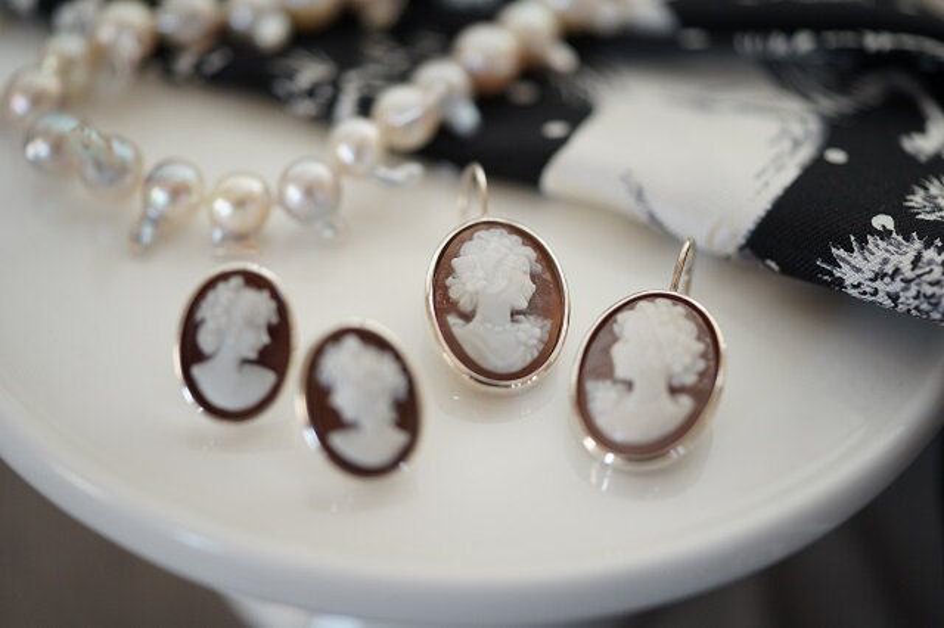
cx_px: 472
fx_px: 1310
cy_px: 314
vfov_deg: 27.0
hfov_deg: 39.6
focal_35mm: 50
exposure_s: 1/160
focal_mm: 50
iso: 800
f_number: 4
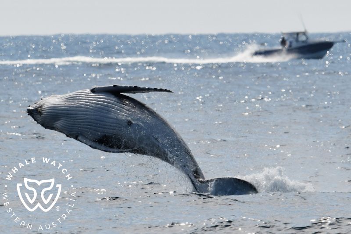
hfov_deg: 2.3
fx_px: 8773
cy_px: 117
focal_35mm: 900
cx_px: 176
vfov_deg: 1.5
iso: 250
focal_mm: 600
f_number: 8
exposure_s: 1/2000
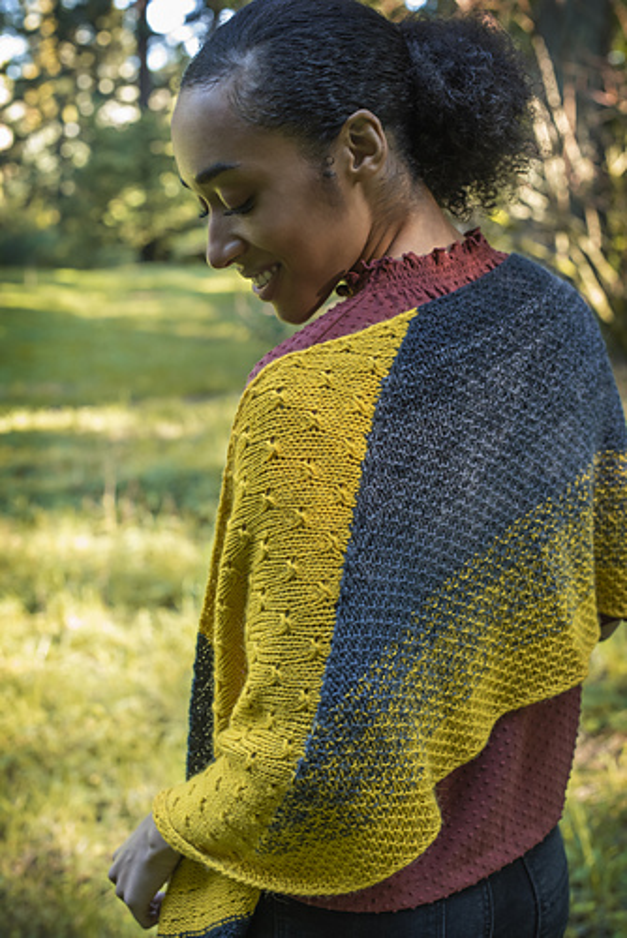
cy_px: 469
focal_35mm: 50
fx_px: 1304
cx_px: 314
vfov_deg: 39.6
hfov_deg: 27.0
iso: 1000
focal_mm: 50
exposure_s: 1/60
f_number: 5
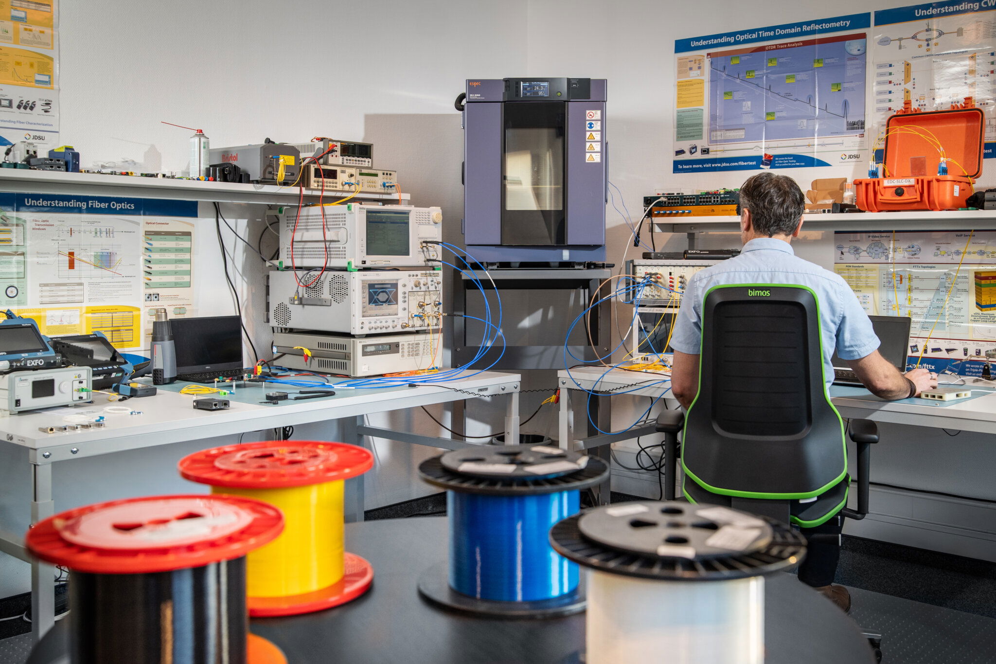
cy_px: 332
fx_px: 968
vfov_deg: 37.8
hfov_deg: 54.4
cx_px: 498
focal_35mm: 35
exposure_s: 1/100
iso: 640
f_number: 4
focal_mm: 35
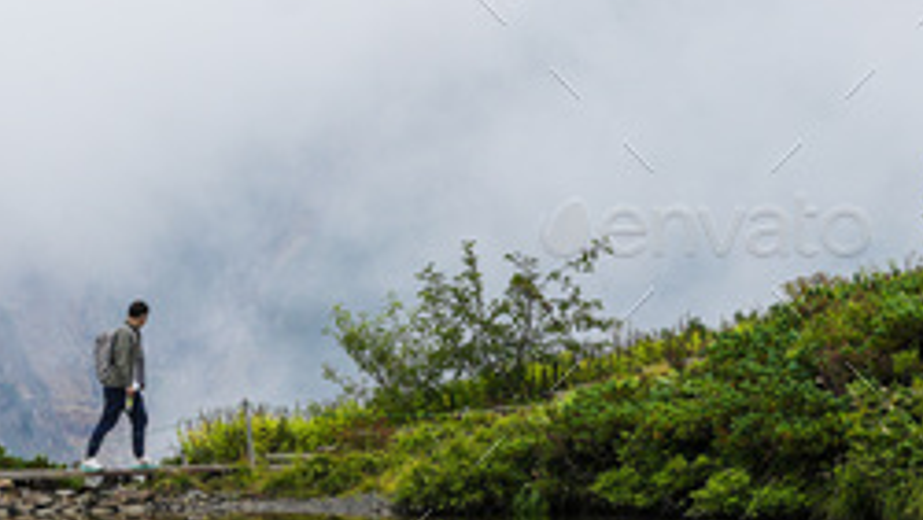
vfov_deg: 5.8
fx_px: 5143
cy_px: 400
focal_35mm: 210
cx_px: 140
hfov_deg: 10.2
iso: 125
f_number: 4
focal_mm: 85
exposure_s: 1/640
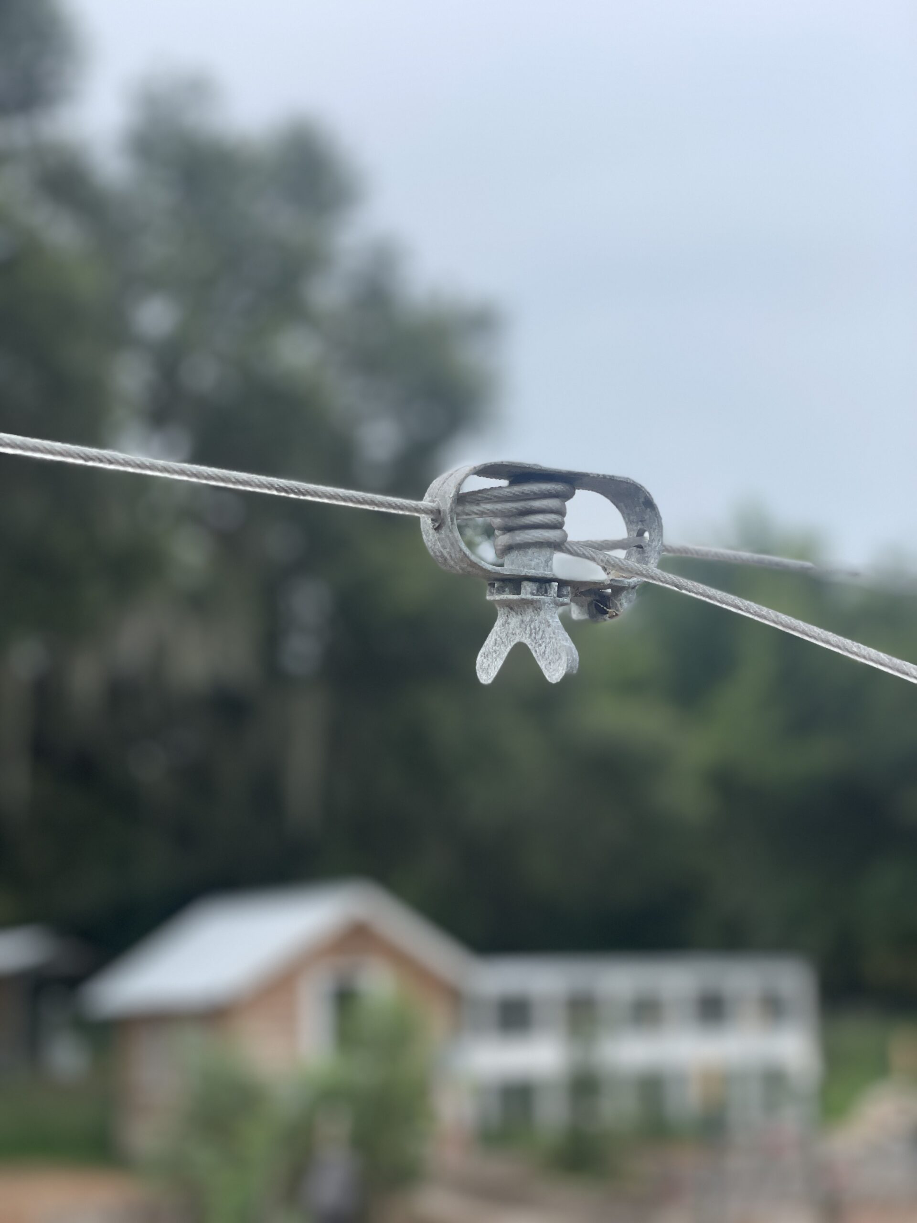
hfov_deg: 28.0
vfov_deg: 36.8
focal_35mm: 52
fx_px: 1837
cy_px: 612
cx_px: 458
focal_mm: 6
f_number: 2
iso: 32
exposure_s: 1/1142
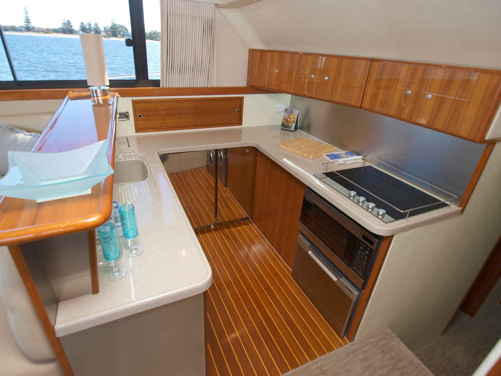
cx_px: 242
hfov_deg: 84.6
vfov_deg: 68.7
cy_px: 181
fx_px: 275
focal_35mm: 19
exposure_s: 1/60
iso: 100
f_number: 4
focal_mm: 9
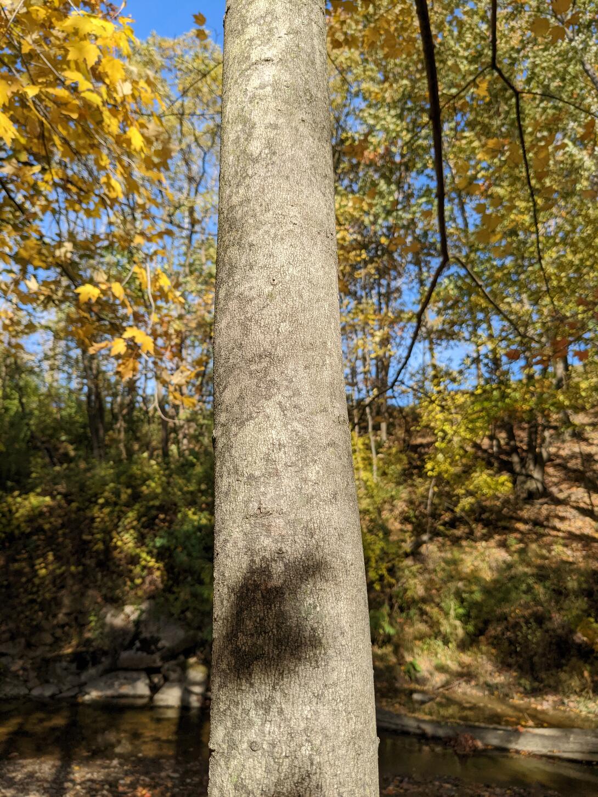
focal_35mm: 27
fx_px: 622
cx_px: 299
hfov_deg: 51.4
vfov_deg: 65.3
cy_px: 398
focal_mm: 4.38
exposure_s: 1/1376
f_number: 1.73
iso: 51
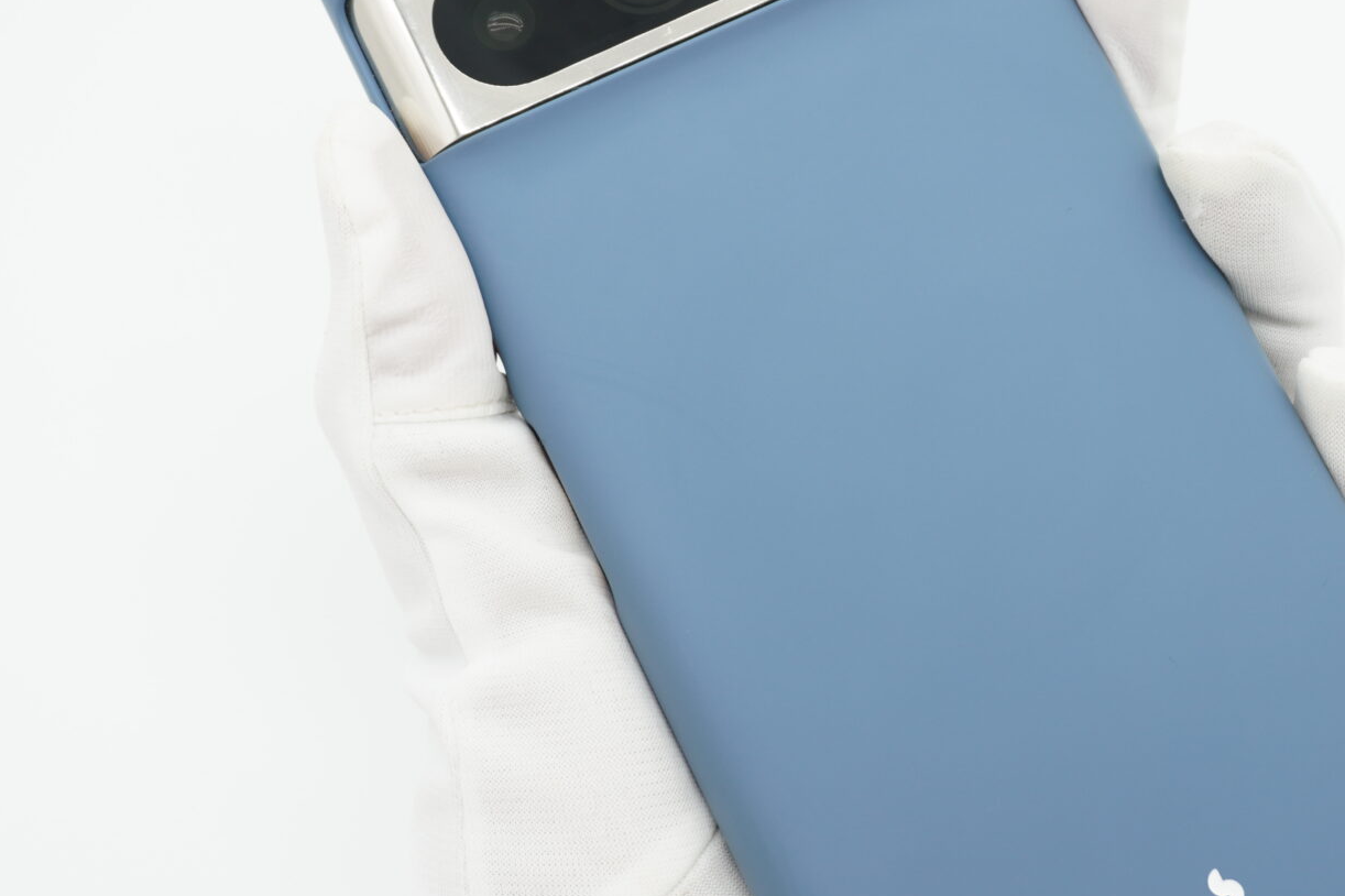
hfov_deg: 34.2
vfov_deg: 23.4
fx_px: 2160
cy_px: 395
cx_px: 922
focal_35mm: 58
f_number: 4.5
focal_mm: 23
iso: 100
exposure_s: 1/50
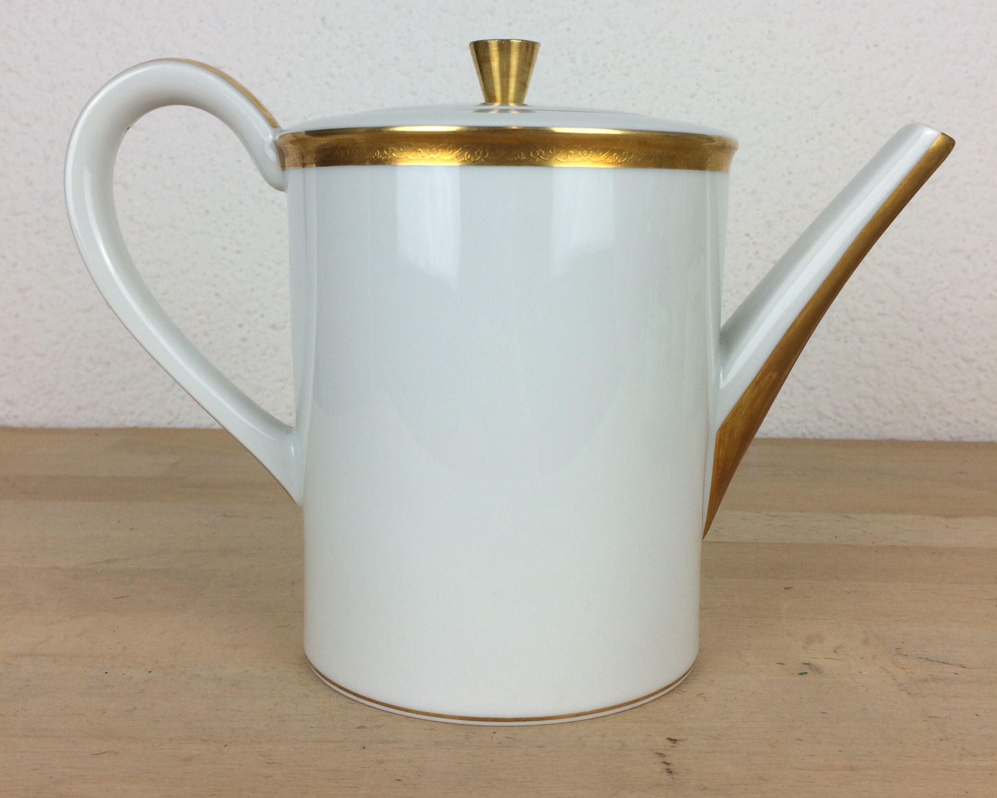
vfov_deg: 39.0
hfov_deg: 47.9
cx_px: 500
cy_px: 320
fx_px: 1121
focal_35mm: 38
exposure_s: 1/100
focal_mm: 4.15
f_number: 2.2
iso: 40
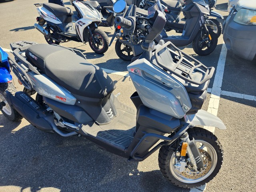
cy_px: 96
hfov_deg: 73.9
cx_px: 128
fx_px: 170
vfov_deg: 58.9
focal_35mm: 23
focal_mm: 5.4
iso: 20
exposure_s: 1/393
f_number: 1.8
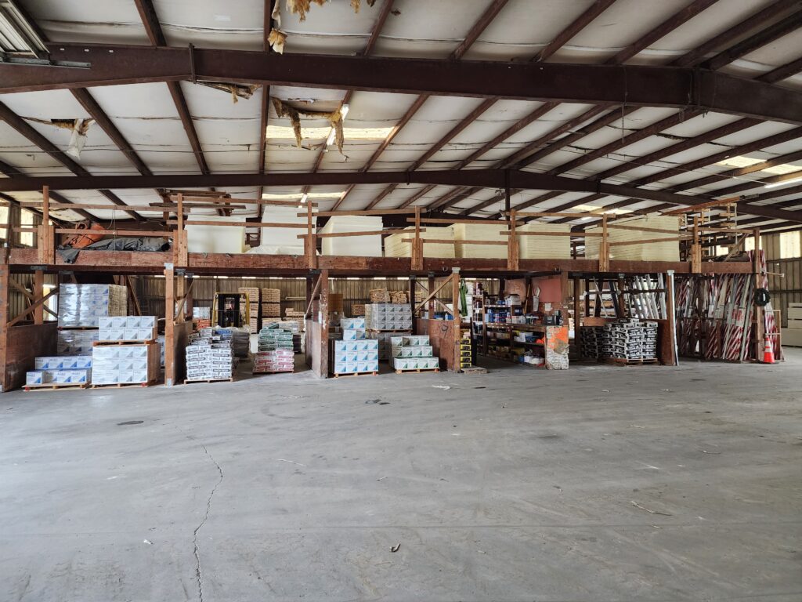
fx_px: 533
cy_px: 301
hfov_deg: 73.9
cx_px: 401
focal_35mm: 23
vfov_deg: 58.9
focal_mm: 6.4
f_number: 1.8
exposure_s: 1/120
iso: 400
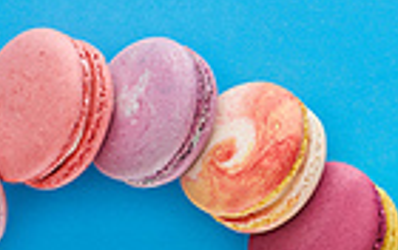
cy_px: 259
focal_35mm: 182
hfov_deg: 11.3
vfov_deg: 7.2
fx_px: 1977
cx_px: 443
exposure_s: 1/160
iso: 200
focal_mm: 50
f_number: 9
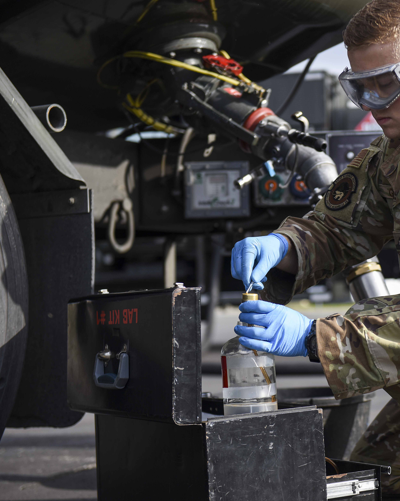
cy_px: 250
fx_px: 1213
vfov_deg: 23.3
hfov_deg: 18.4
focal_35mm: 82
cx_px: 360
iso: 160
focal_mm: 58
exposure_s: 1/1250
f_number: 3.2
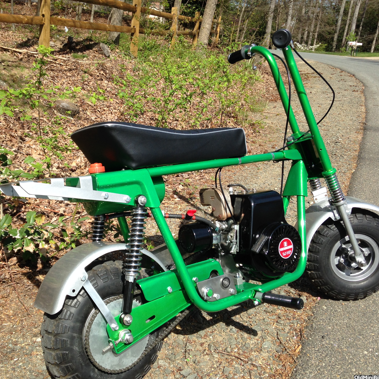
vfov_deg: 42.8
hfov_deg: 42.6
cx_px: 147
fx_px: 483
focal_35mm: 39
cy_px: 190
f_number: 2.4
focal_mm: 4.12
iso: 50
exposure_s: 1/935
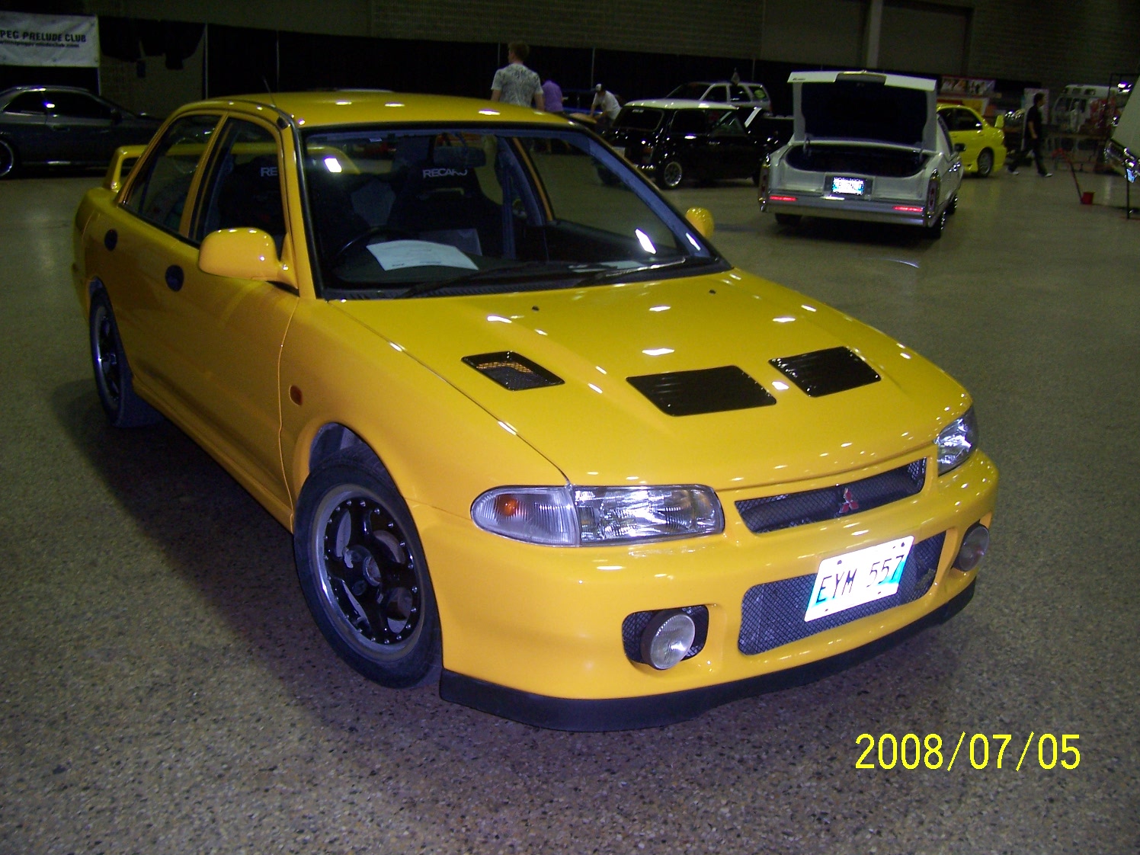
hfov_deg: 54.0
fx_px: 1120
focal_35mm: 34
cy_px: 428
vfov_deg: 41.8
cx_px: 570
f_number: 2.7
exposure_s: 1/60
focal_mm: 5.6
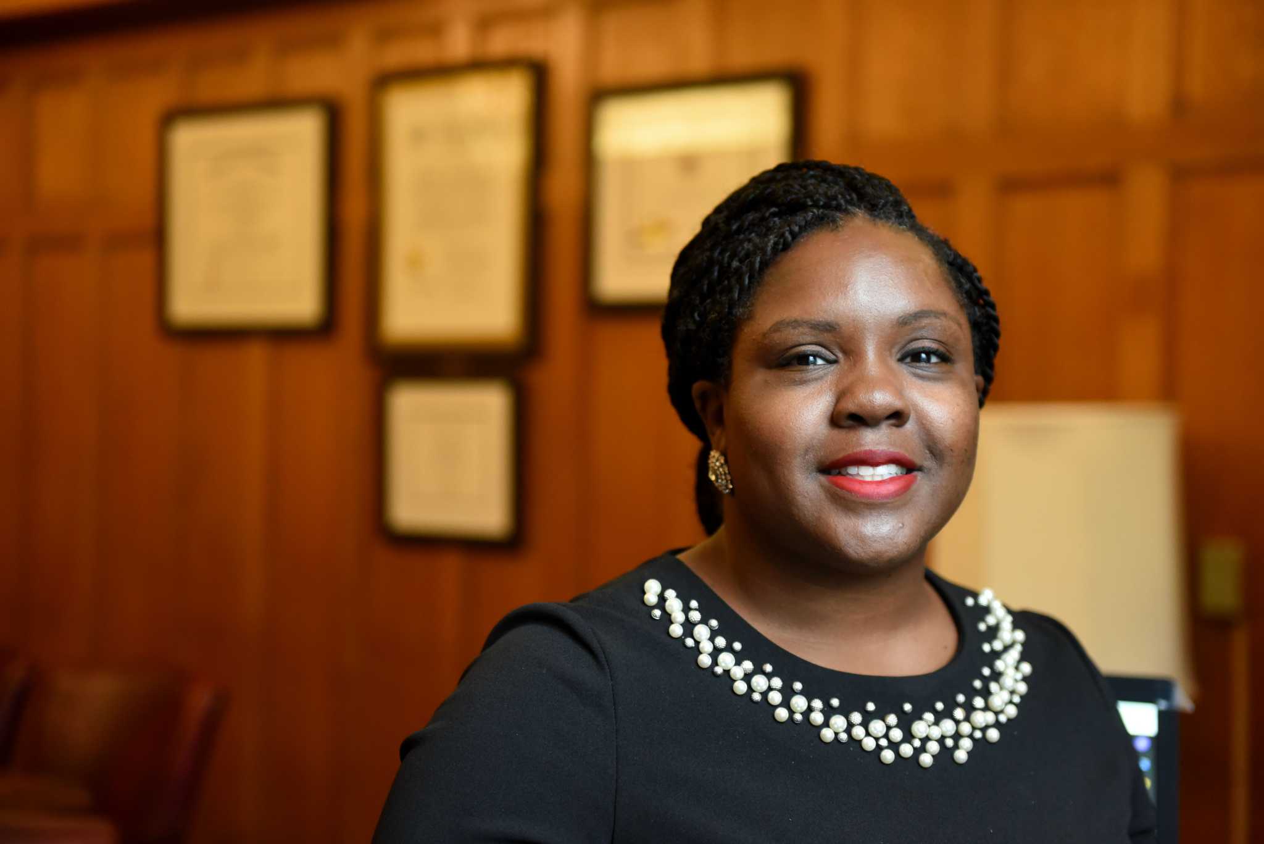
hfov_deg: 33.4
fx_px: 2107
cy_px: 422
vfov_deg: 22.6
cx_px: 632
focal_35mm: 60
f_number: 2.8
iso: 3200
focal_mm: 60
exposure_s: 1/200
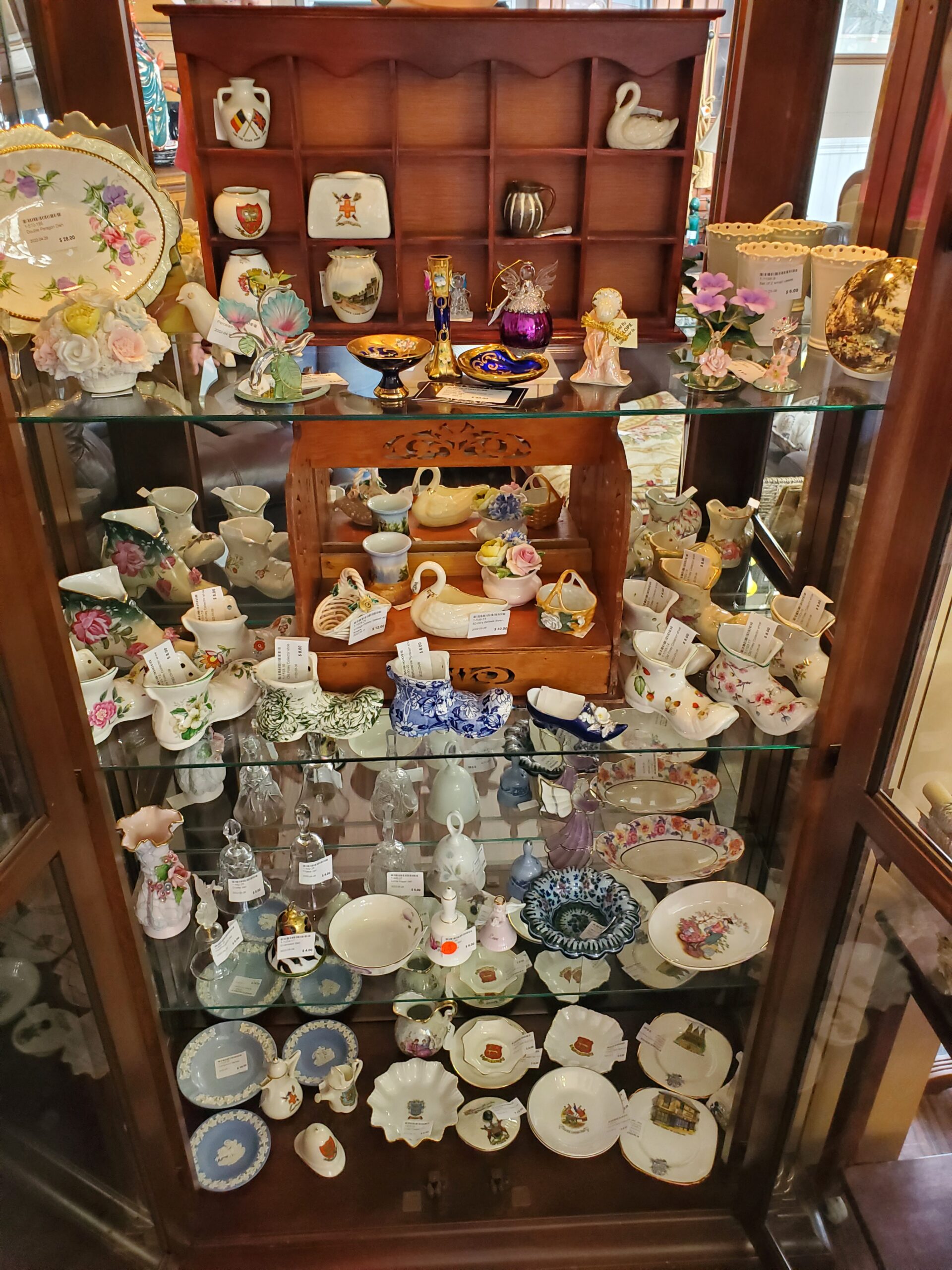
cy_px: 635
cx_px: 476
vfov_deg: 67.3
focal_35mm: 26
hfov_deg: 53.1
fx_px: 953
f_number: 2.4
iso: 500
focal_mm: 4.3
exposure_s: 1/40
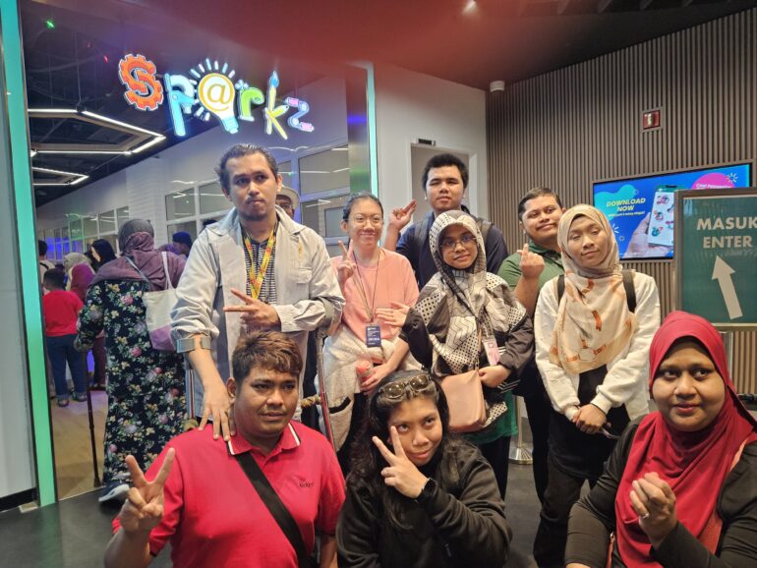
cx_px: 378
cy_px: 284
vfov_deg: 58.9
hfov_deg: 73.9
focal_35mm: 23
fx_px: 503
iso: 640
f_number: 1.8
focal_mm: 5.4
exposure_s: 1/100
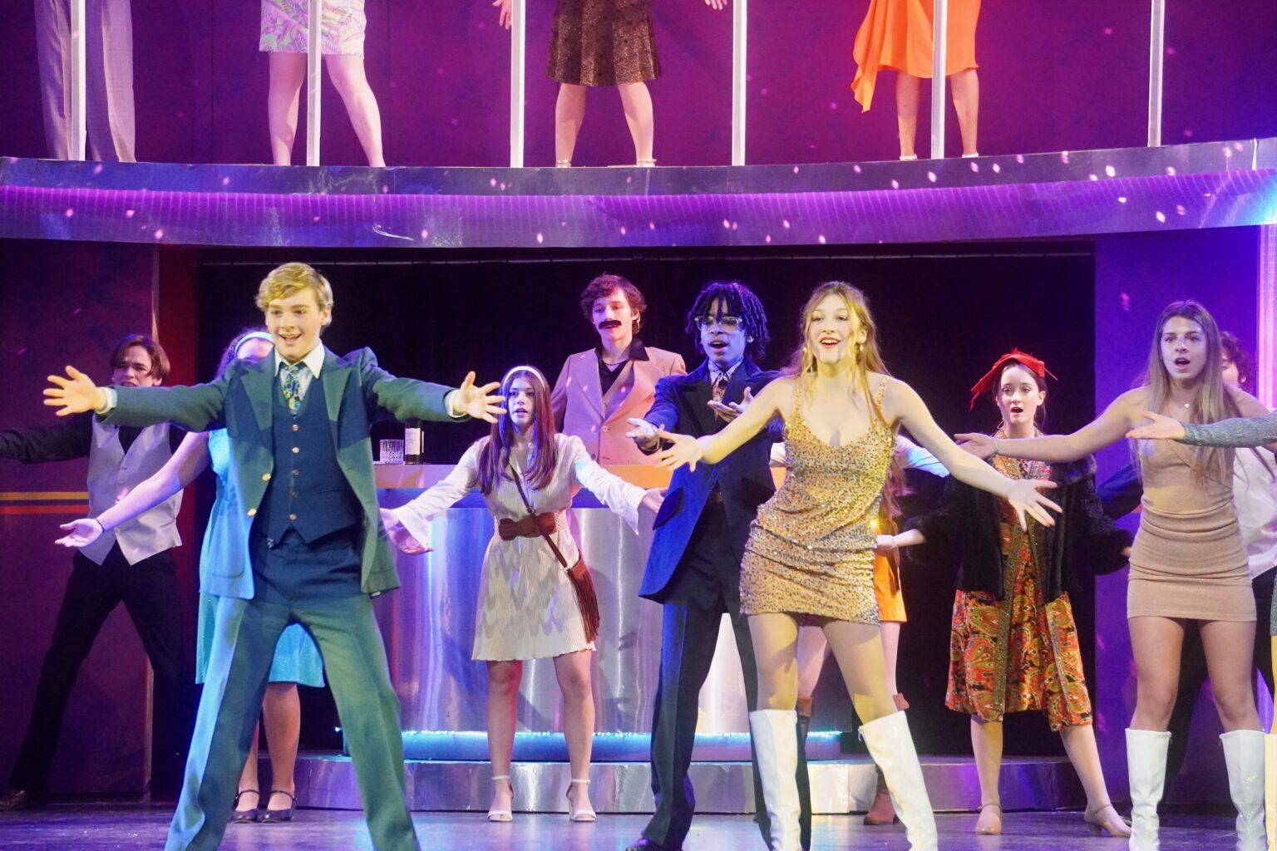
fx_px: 5693
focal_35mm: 160
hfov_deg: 12.8
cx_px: 638
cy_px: 426
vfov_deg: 8.6
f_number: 5.6
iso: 6400
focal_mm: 107
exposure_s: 1/200
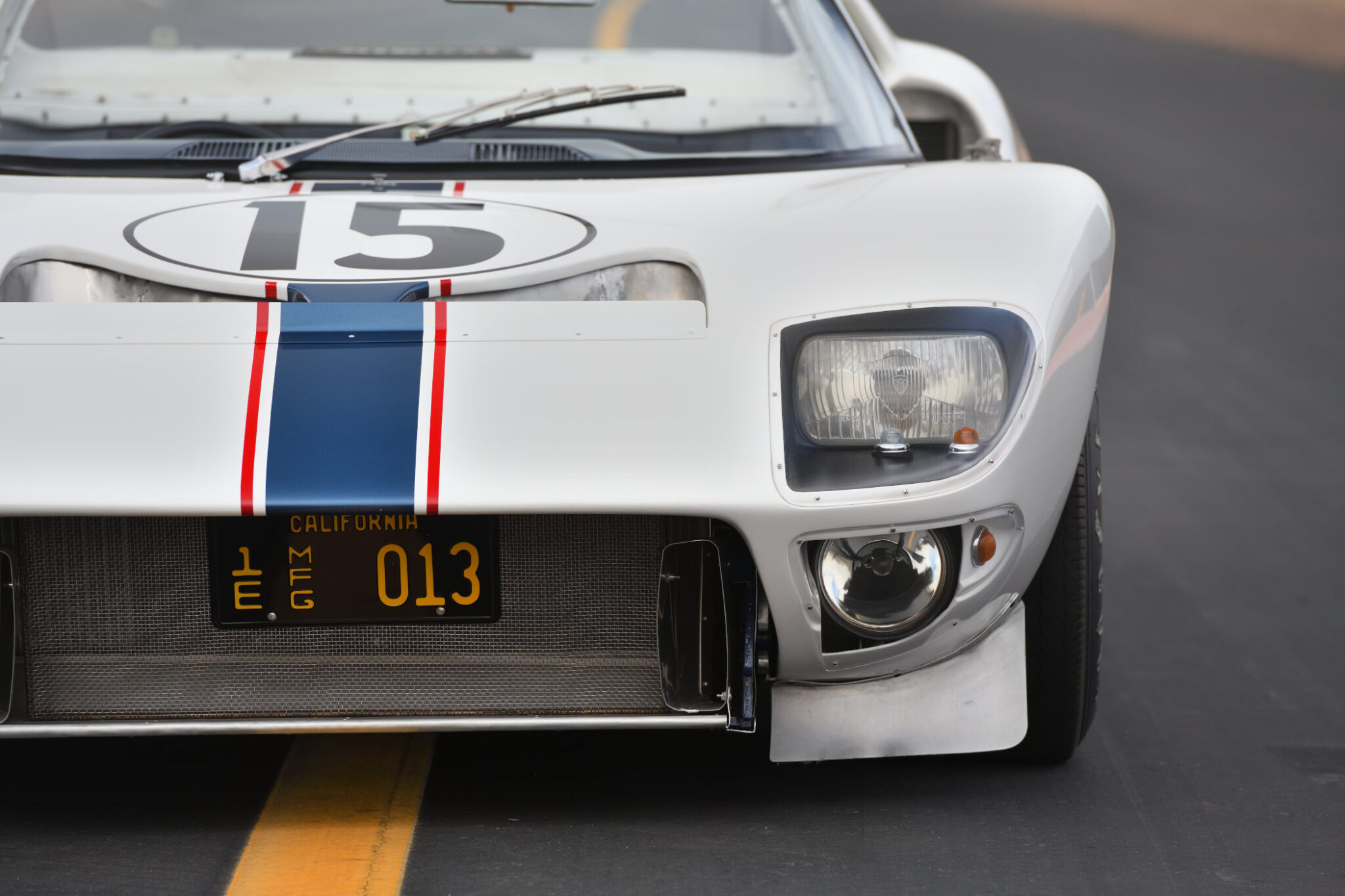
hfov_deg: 11.7
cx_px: 672
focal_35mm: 175
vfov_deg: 7.8
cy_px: 448
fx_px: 6537
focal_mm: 175
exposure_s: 1/400
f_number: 5.6
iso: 400
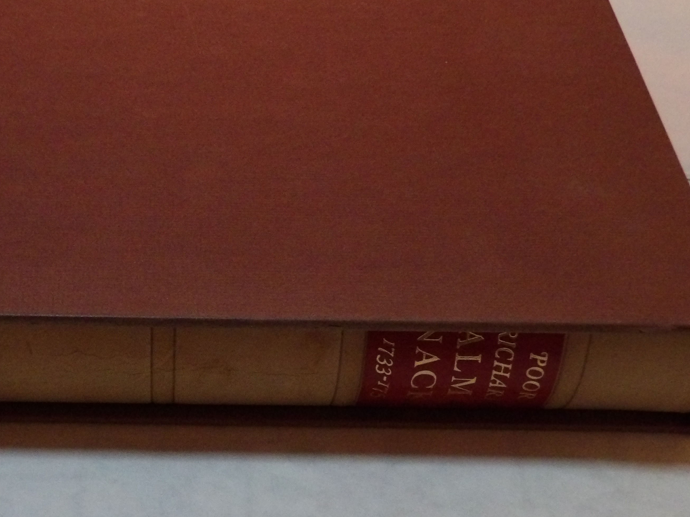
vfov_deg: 24.9
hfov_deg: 32.6
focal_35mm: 58
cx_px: 178
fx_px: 1156
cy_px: 400
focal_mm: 5.9
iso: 800
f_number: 3.6
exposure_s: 1/60
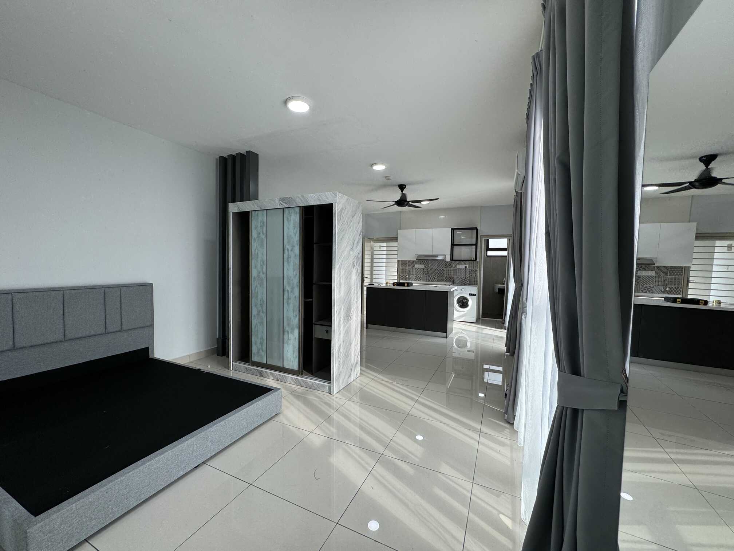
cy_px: 276
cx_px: 367
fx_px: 297
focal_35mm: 14
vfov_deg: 85.7
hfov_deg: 102.1
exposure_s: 1/99
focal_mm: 2.22
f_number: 2.2
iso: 50
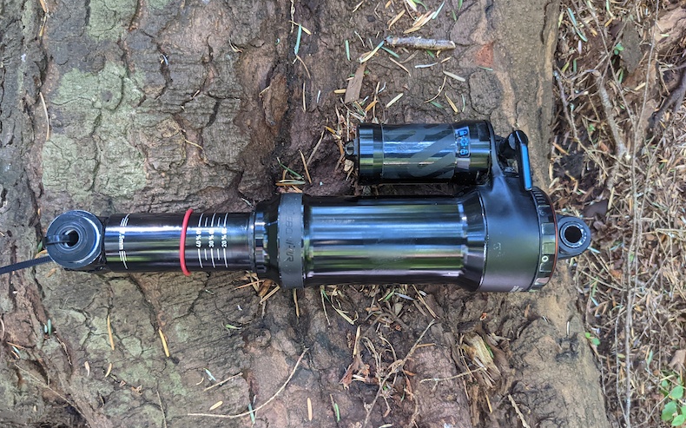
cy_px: 224
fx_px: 542
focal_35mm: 29
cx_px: 340
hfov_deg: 64.7
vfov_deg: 43.1
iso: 742
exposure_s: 1/83.3
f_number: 1.73
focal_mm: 4.38
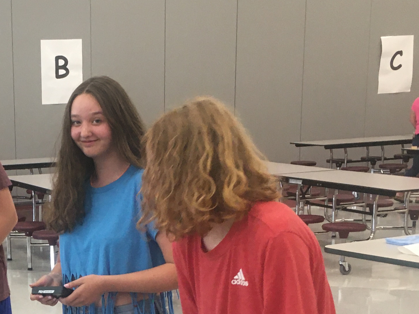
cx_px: 3
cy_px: 321
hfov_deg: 23.2
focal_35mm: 81
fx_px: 980
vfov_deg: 17.7
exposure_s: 1/30
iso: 80
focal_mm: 4.15
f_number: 2.2
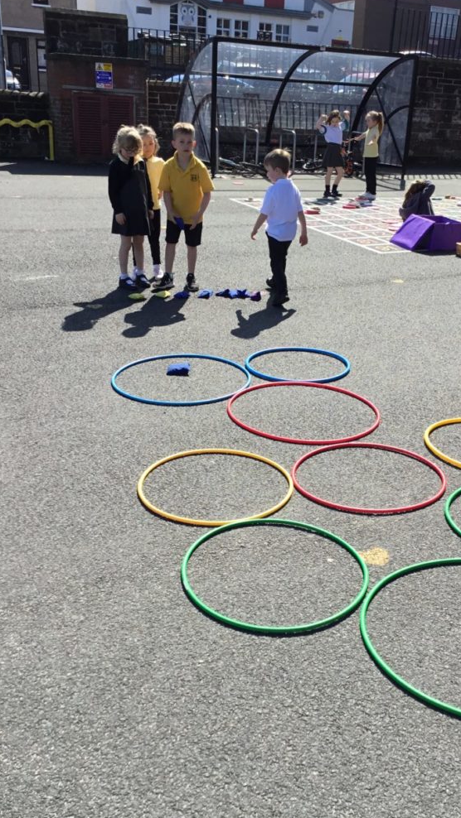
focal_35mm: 35
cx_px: 276
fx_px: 760
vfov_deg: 56.6
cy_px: 405
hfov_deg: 33.6
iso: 25
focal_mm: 3.3
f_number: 2.4
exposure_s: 1/754
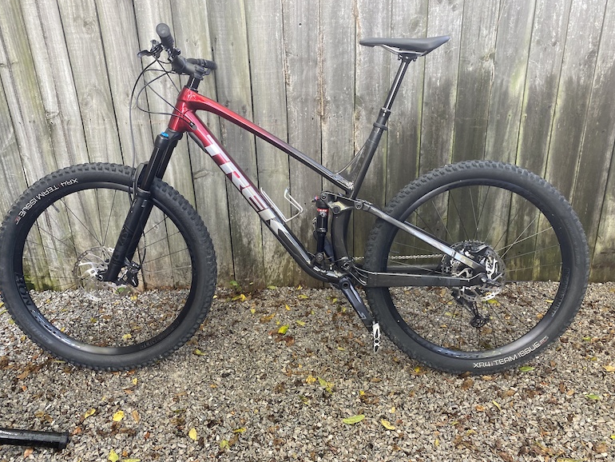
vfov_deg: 51.4
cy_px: 229
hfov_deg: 65.3
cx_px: 300
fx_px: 480
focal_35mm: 27
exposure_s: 1/106
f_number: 1.8
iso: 125
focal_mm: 4.25
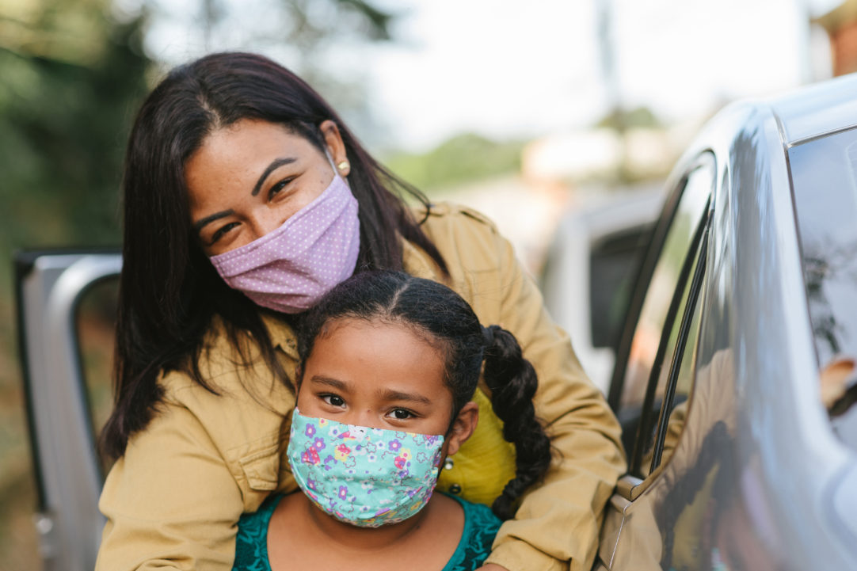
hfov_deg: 23.9
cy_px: 286
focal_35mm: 85
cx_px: 428
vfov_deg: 16.1
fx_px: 2023
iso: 200
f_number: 3.2
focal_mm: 85
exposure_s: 1/400
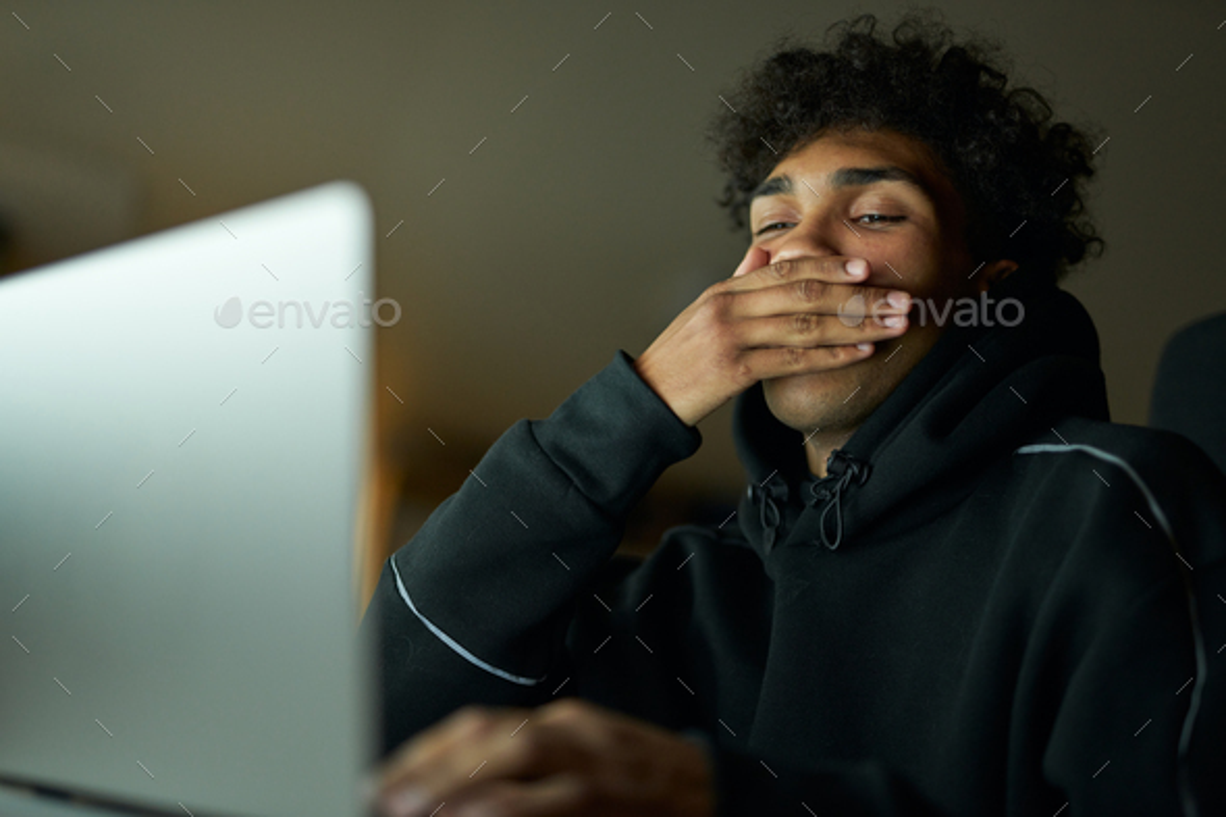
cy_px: 408
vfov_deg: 27.0
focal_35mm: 50
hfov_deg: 39.6
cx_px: 613
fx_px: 1702
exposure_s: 1/160
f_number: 1.4
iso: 400
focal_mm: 50
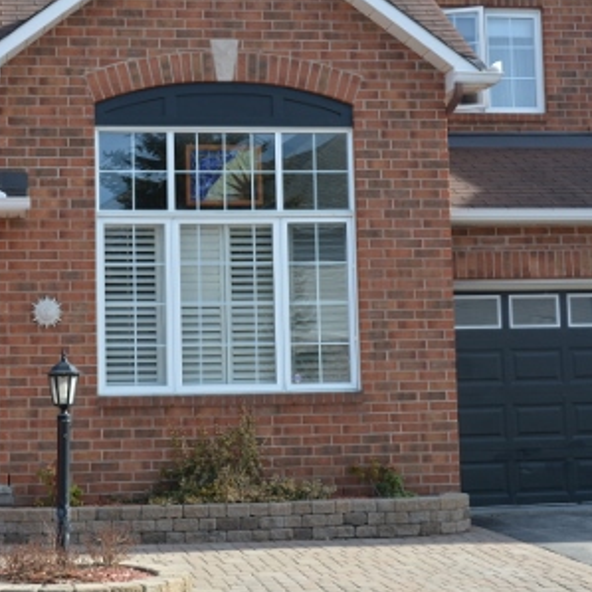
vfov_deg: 21.1
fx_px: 1587
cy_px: 221
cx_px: 206
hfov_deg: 21.1
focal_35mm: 82
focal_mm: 30
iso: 180
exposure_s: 1/250
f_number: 8
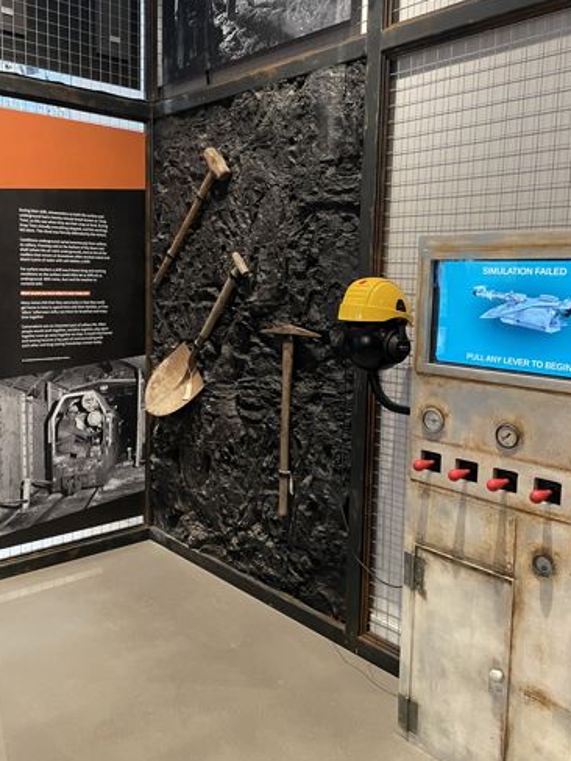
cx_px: 242
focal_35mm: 32
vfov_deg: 56.8
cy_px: 362
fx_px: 704
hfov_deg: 44.0
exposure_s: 1/41
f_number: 1.6
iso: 500
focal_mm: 4.2
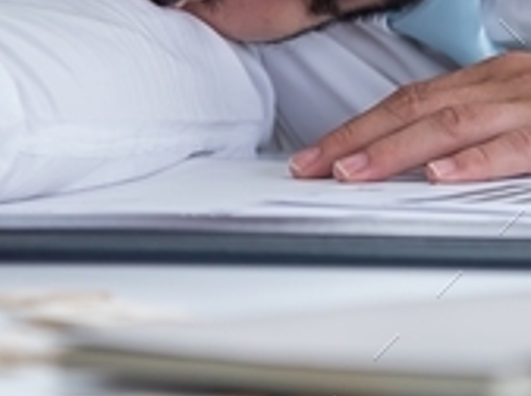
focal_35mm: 330
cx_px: 591
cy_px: -198
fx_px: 5051
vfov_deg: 4.5
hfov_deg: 6.0
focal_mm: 98
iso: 500
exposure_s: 1/200
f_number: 4
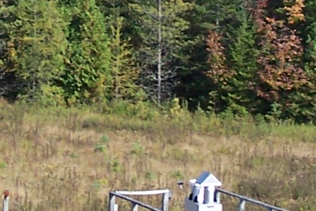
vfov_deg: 7.0
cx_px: 138
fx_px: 1720
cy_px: 74
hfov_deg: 10.5
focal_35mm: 196
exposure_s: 1/500
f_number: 2.8
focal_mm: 6.7
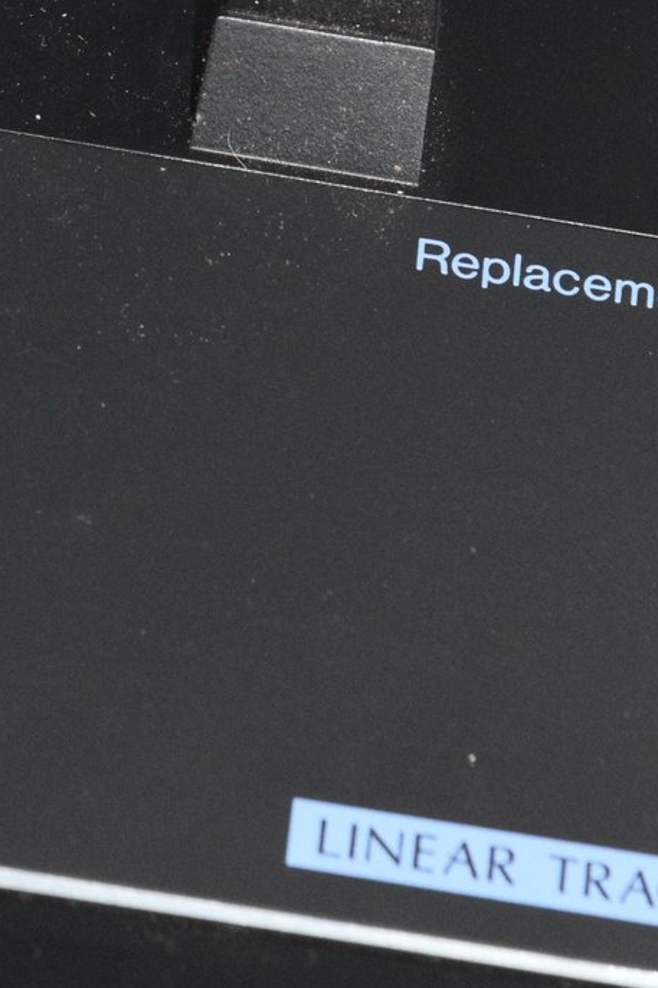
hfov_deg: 5.7
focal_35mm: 240
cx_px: 148
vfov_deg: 8.5
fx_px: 6595
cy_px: -232
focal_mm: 55
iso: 2000
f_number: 9
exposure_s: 1/160
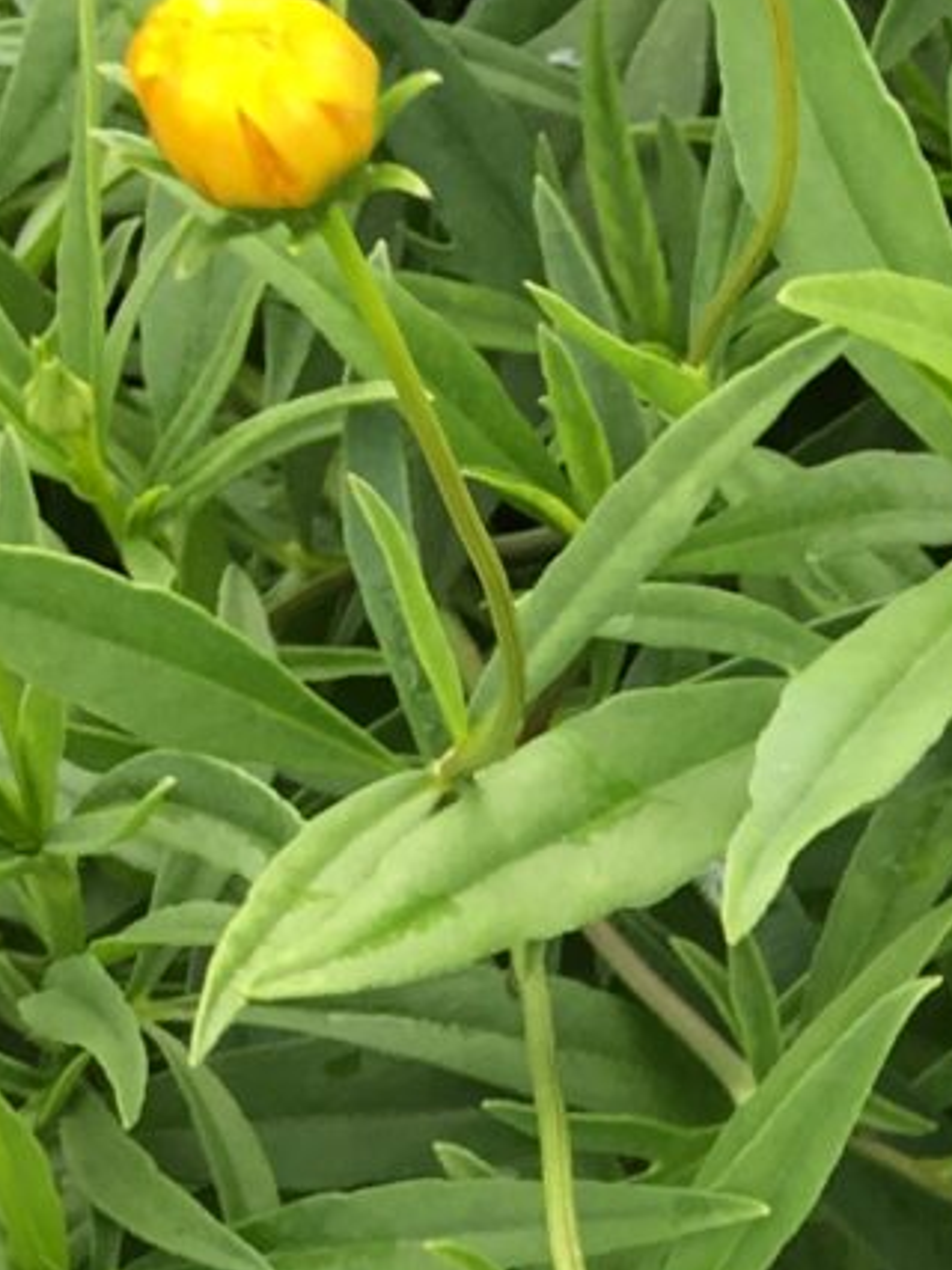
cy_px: 2254
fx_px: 5100
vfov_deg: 12.9
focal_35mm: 139
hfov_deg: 10.2
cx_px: 1562
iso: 25
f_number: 2.2
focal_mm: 4.15
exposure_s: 1/194
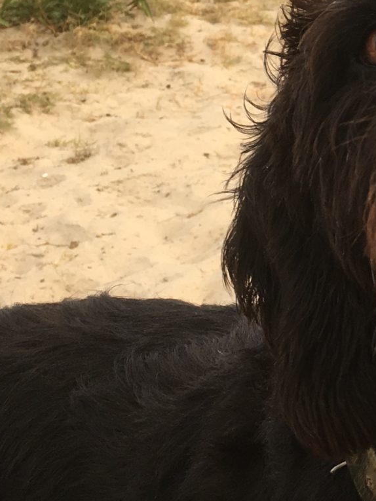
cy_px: 92
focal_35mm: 97
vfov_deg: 20.0
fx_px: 1404
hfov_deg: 14.0
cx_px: 614
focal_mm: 4.15
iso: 25
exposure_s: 1/151
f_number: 2.2
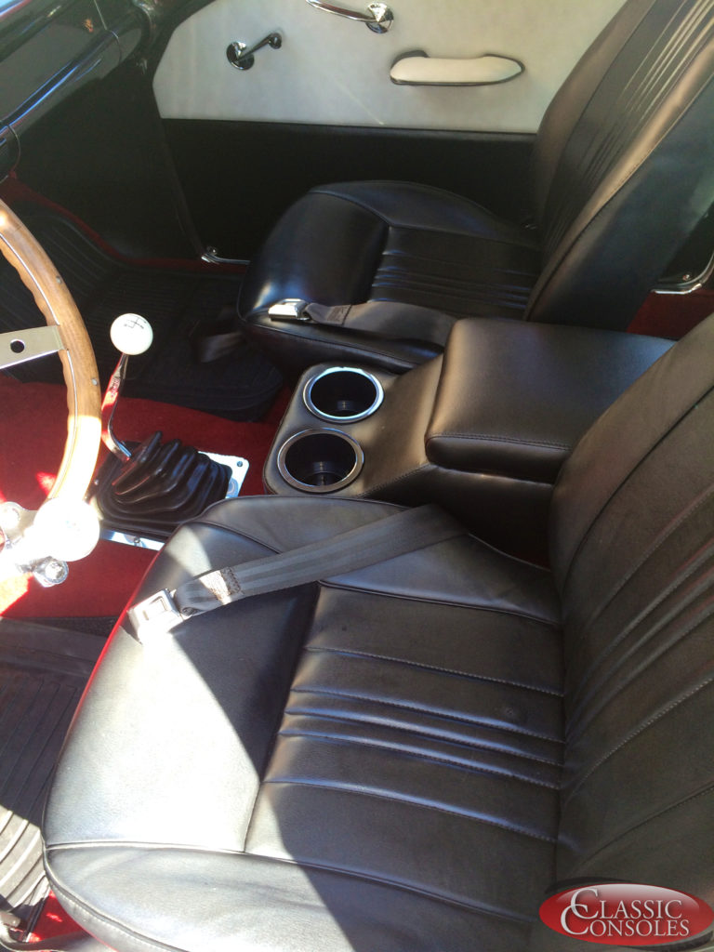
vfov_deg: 60.0
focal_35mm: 30
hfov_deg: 46.8
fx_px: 825
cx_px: 357
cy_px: 476
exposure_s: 1/60
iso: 40
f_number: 2.2
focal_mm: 4.12
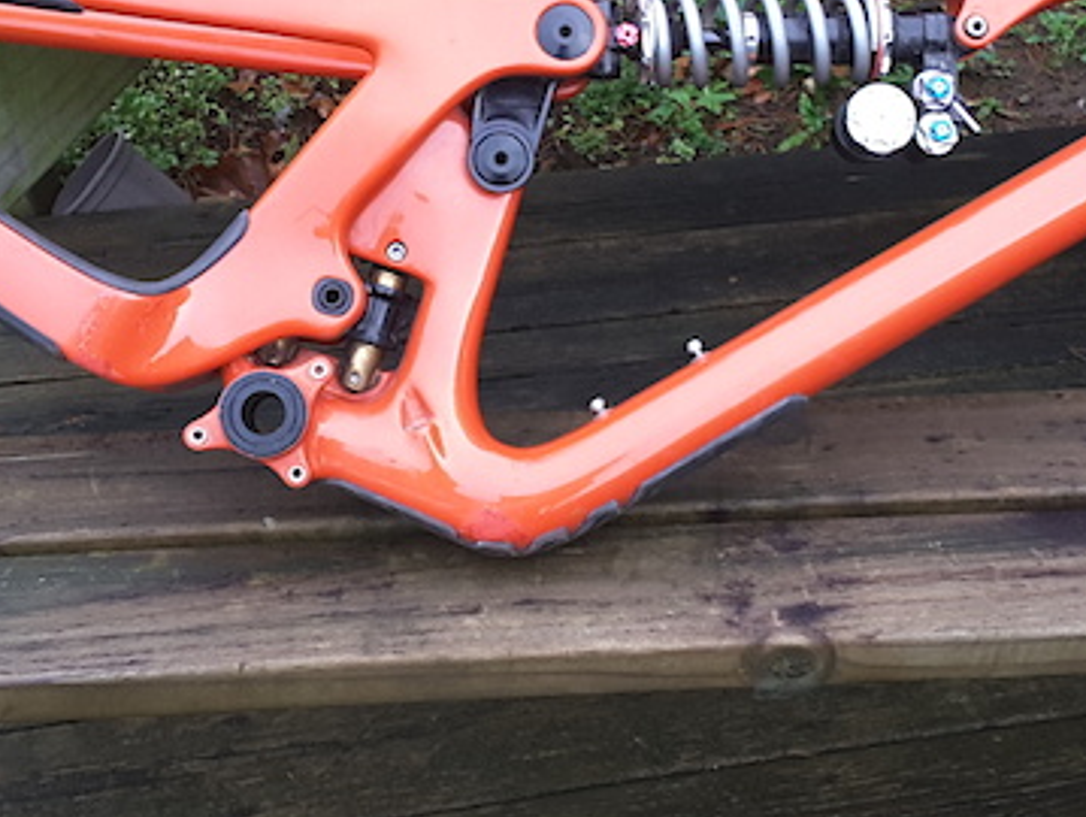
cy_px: 221
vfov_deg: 21.2
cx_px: 502
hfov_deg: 28.1
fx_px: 2167
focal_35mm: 69
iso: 64
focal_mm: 2.9
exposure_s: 1/50
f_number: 1.9
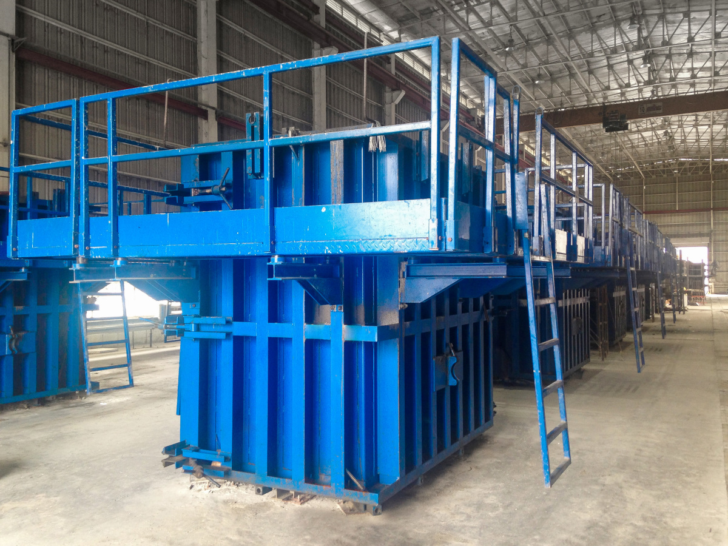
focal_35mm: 33
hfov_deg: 55.4
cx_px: 364
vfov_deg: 42.9
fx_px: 694
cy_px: 273
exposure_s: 1/20
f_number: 2.4
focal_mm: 4.12
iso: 64
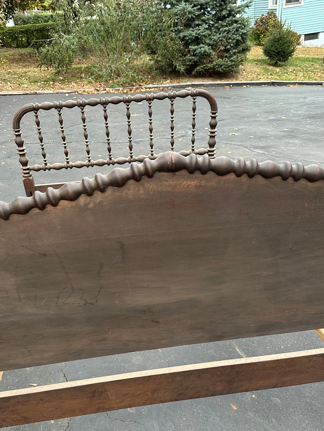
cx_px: 137
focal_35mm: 32
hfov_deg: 44.0
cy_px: 278
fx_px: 399
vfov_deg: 55.9
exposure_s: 1/107
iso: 250
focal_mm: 6.86
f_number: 1.78
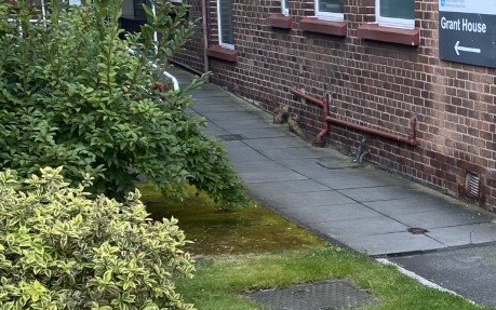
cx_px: 559
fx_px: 973
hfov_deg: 26.2
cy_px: 257
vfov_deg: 17.9
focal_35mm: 72
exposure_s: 1/100
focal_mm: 4.25
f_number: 1.8
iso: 32
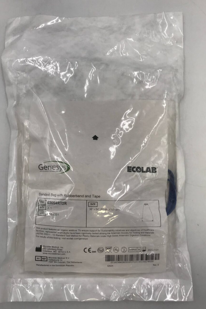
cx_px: 102
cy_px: 155
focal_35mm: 30
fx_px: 257
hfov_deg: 43.6
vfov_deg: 61.9
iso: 20
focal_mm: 3.99
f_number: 1.8
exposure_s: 1/60
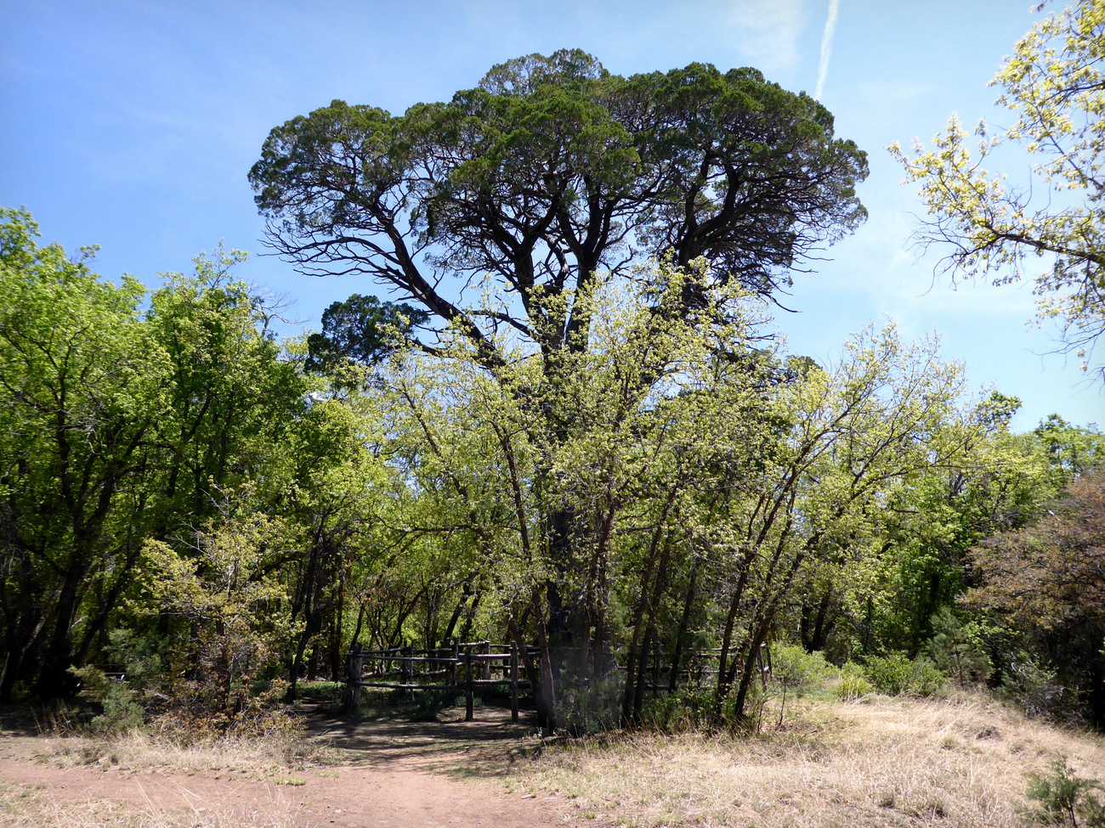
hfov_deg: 65.3
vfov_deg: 51.4
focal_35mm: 27
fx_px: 862
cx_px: 552
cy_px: 414
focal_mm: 4.7
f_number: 3.4
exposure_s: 1/500
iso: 80
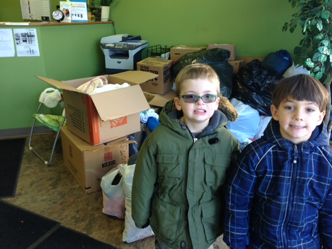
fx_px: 317
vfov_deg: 42.9
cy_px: 124
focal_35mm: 33
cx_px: 166
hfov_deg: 55.4
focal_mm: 4.12
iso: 50
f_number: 2.4
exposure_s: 1/40
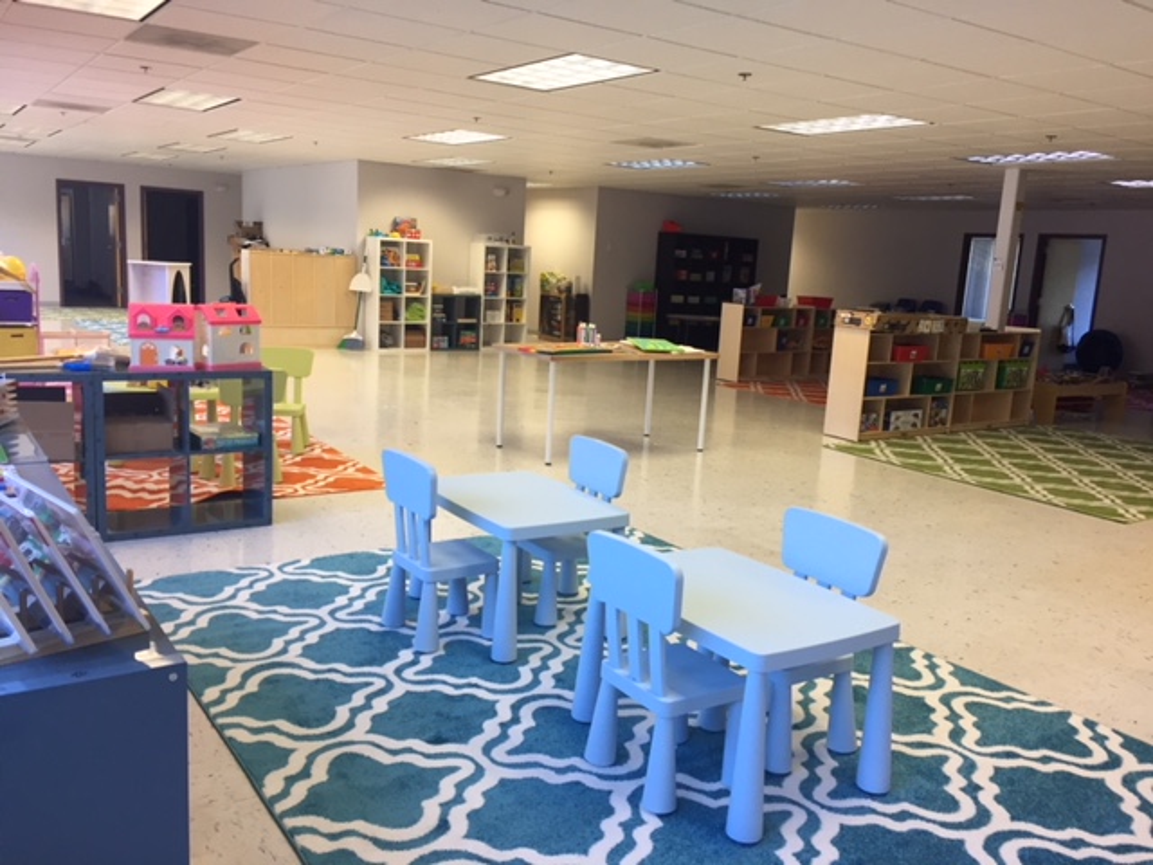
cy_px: 432
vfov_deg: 48.2
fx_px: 966
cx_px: 576
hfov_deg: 61.7
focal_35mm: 29
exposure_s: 1/30
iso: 32
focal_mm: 4.15
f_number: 2.2
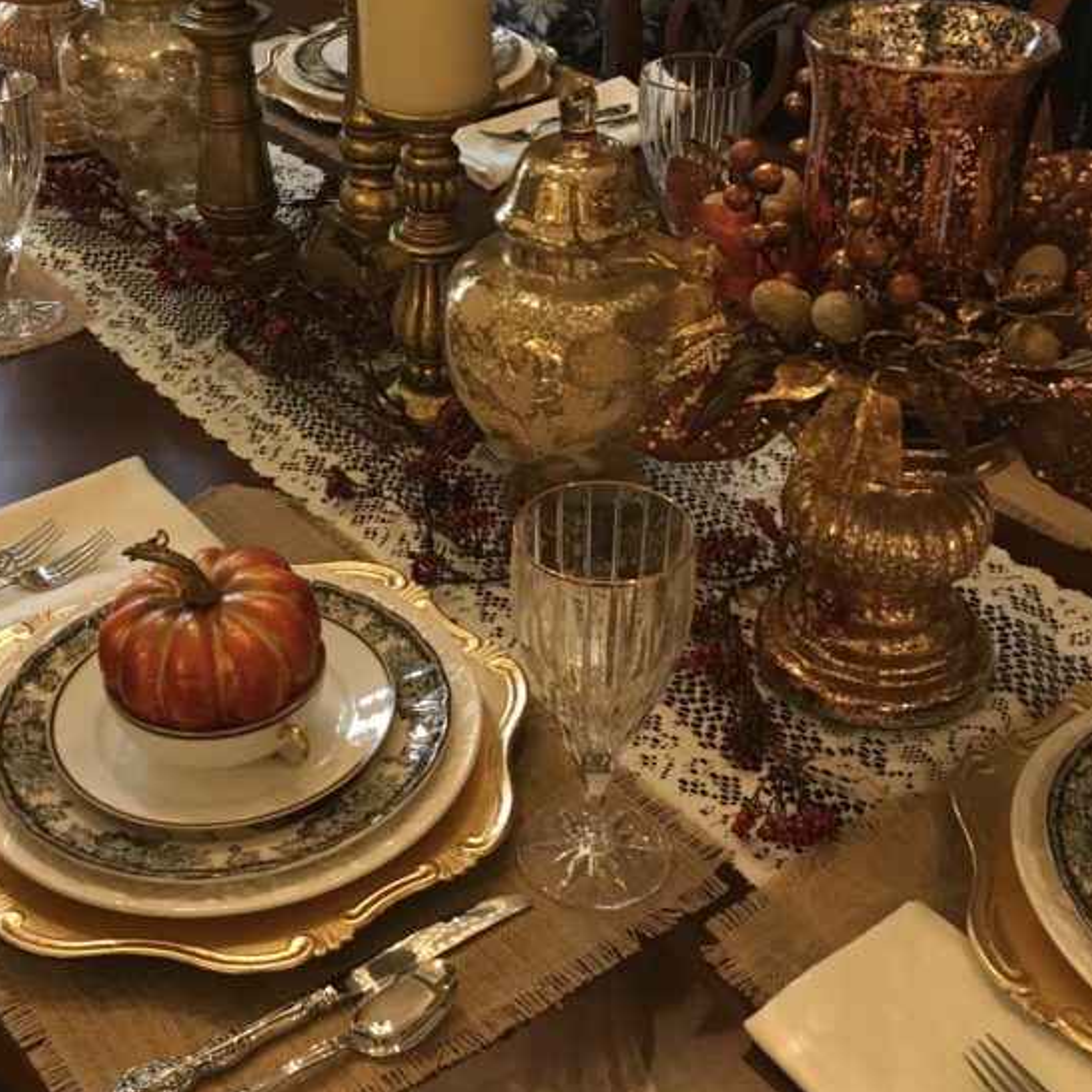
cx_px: 435
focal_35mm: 48
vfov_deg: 35.0
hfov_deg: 35.2
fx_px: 1713
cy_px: 365
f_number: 2.2
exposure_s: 1/20
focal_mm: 4.15
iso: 200
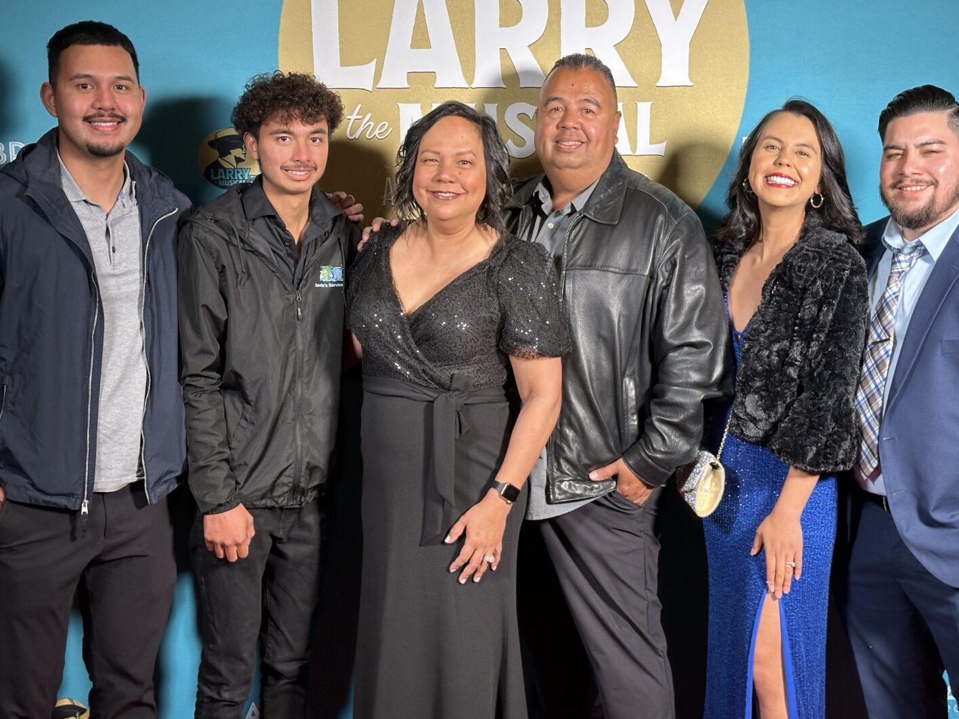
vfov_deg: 28.0
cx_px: 504
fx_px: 1440
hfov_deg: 36.8
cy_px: 374
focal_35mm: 52
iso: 100
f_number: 1.78
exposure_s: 1/60
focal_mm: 6.86
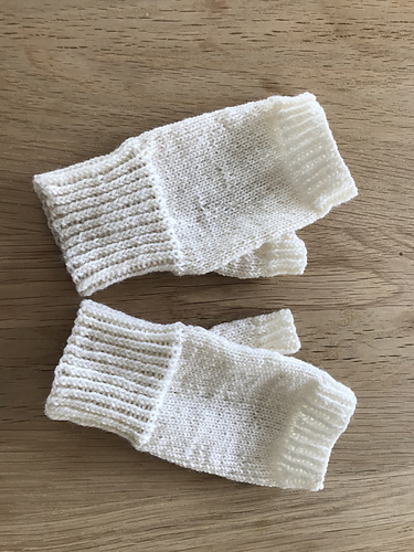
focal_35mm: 28
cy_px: 276
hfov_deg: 49.7
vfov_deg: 63.4
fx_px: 446
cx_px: 207
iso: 25
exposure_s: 1/50
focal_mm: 3.99
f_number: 1.8
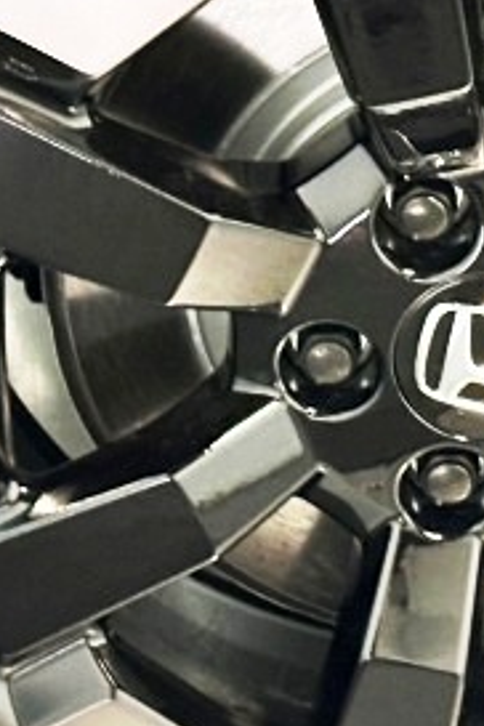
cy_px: 311
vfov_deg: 11.0
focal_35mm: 187
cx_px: 481
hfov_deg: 7.3
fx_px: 3771
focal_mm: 6.86
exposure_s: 1/24
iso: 640
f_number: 1.78
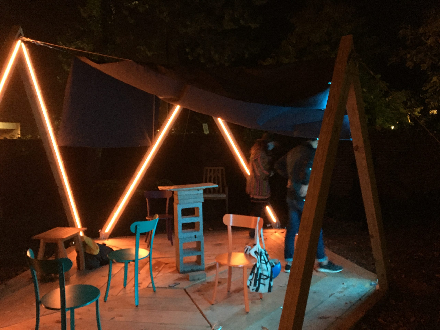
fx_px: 369
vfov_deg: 48.2
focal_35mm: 29
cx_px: 220
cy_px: 165
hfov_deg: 61.7
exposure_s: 1/15
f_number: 2.2
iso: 500
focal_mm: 4.15
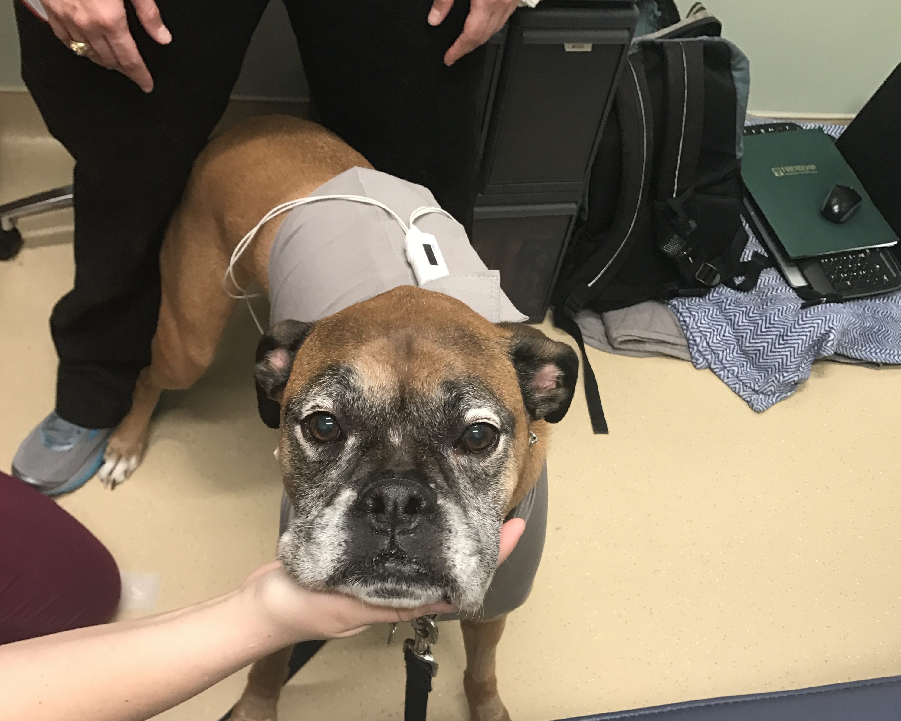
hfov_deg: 49.1
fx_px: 987
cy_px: 513
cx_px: 449
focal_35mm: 37
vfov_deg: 39.4
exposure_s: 1/20
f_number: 1.8
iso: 40
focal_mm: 3.99
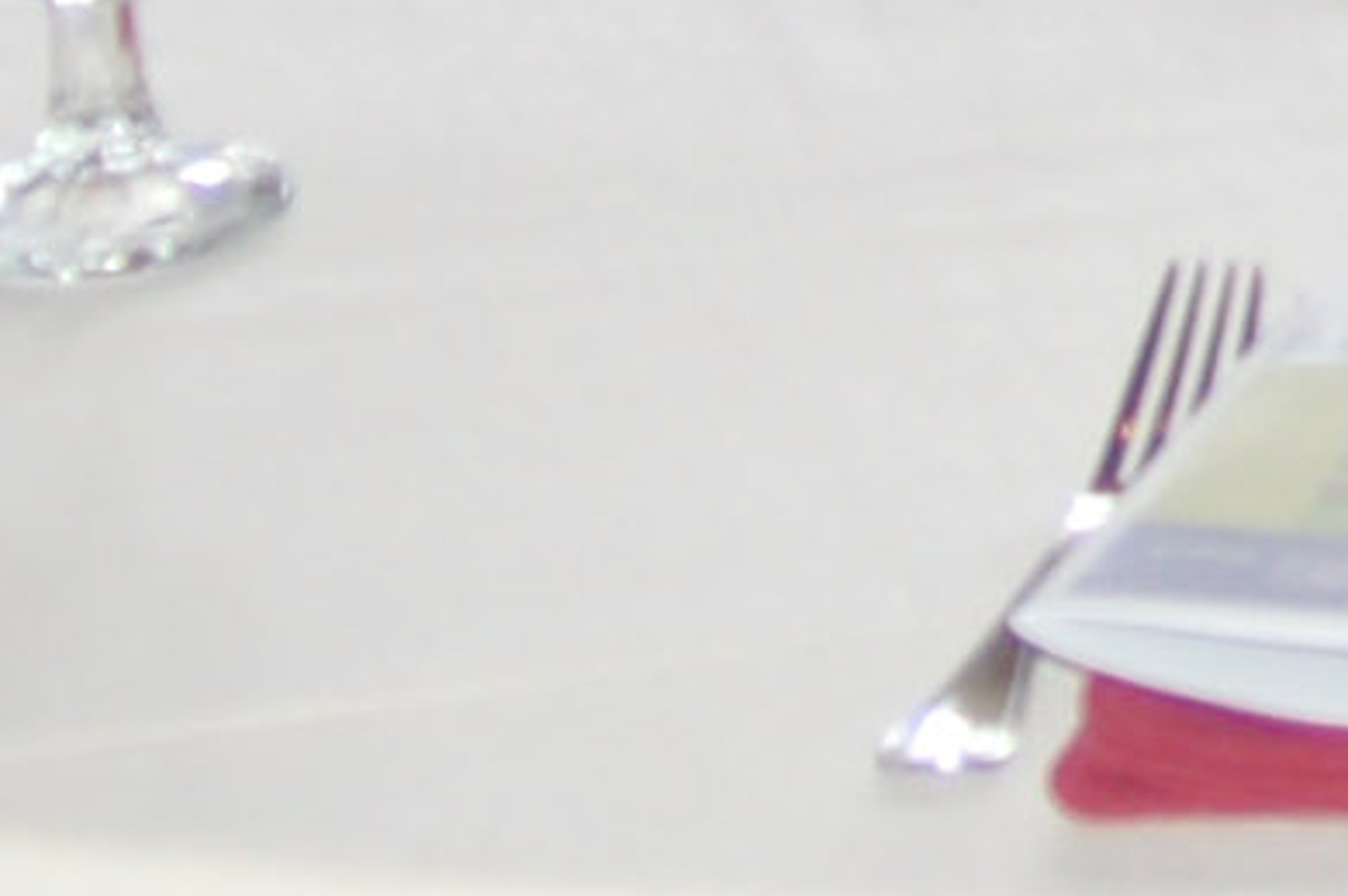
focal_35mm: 324
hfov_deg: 6.0
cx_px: 3844
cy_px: -1892
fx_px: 12117
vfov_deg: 4.1
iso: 200
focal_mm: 28
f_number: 3.3
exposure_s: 1/100
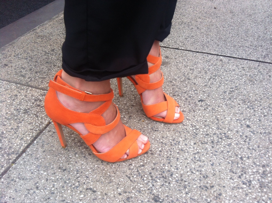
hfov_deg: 52.7
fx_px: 275
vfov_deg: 40.6
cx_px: 136
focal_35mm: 35
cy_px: 102
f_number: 2.8
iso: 80
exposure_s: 1/30
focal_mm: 3.85
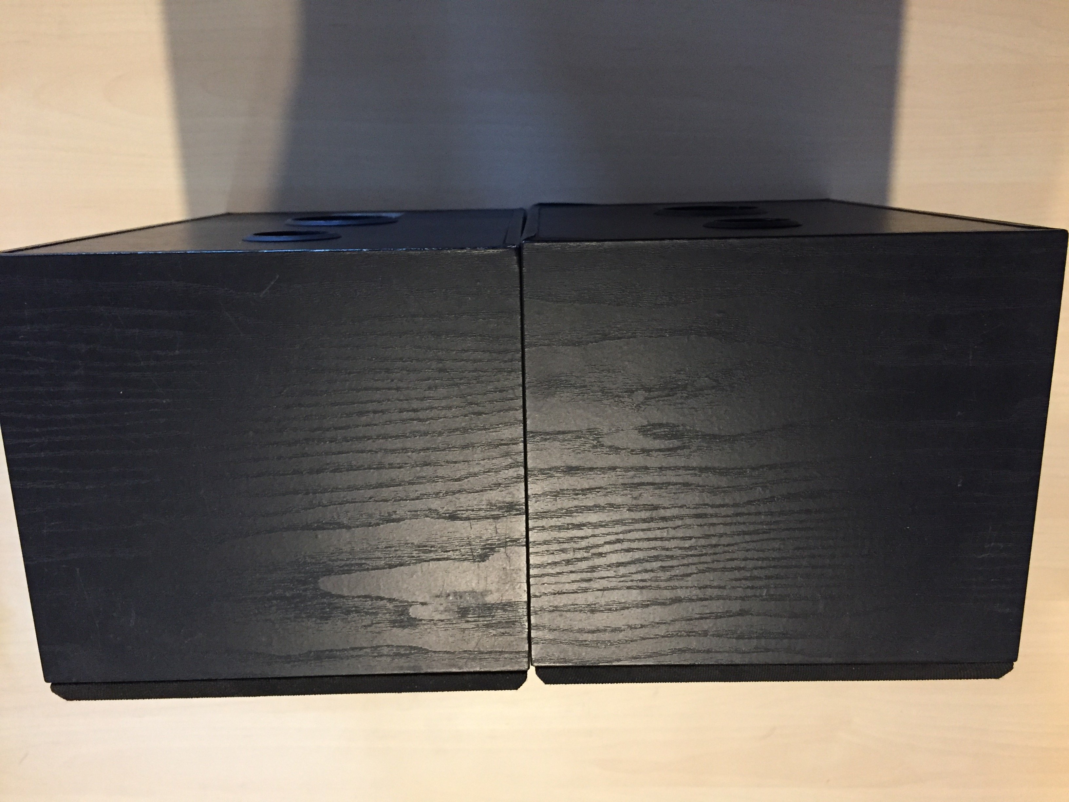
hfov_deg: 61.7
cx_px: 534
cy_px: 401
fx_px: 896
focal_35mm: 29
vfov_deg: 48.2
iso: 250
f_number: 2.2
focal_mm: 4.15
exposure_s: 1/17
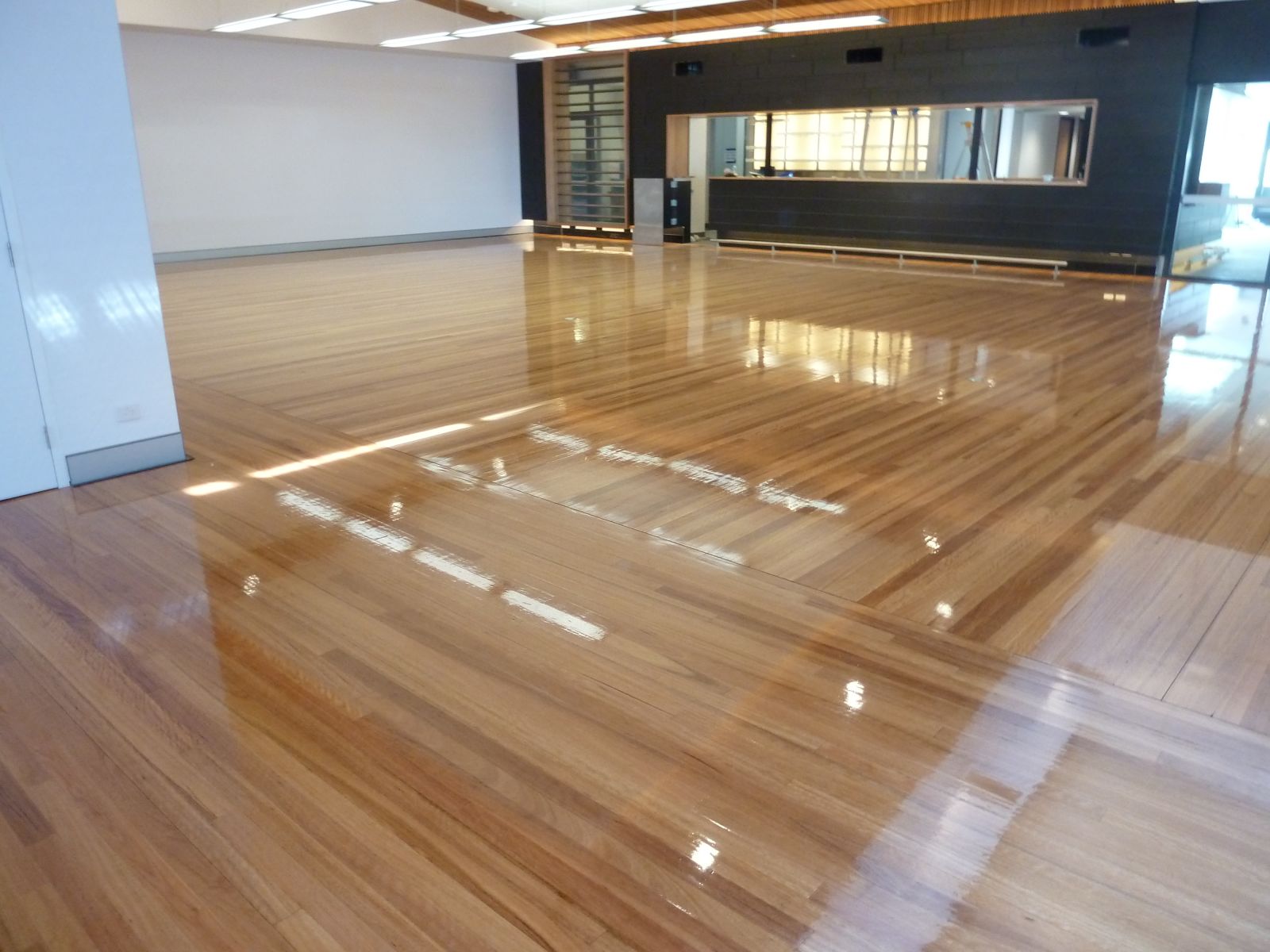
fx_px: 917
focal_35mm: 25
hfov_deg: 69.4
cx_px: 635
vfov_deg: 54.9
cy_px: 476
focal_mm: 4.1
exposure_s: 1/30
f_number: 3.3
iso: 250
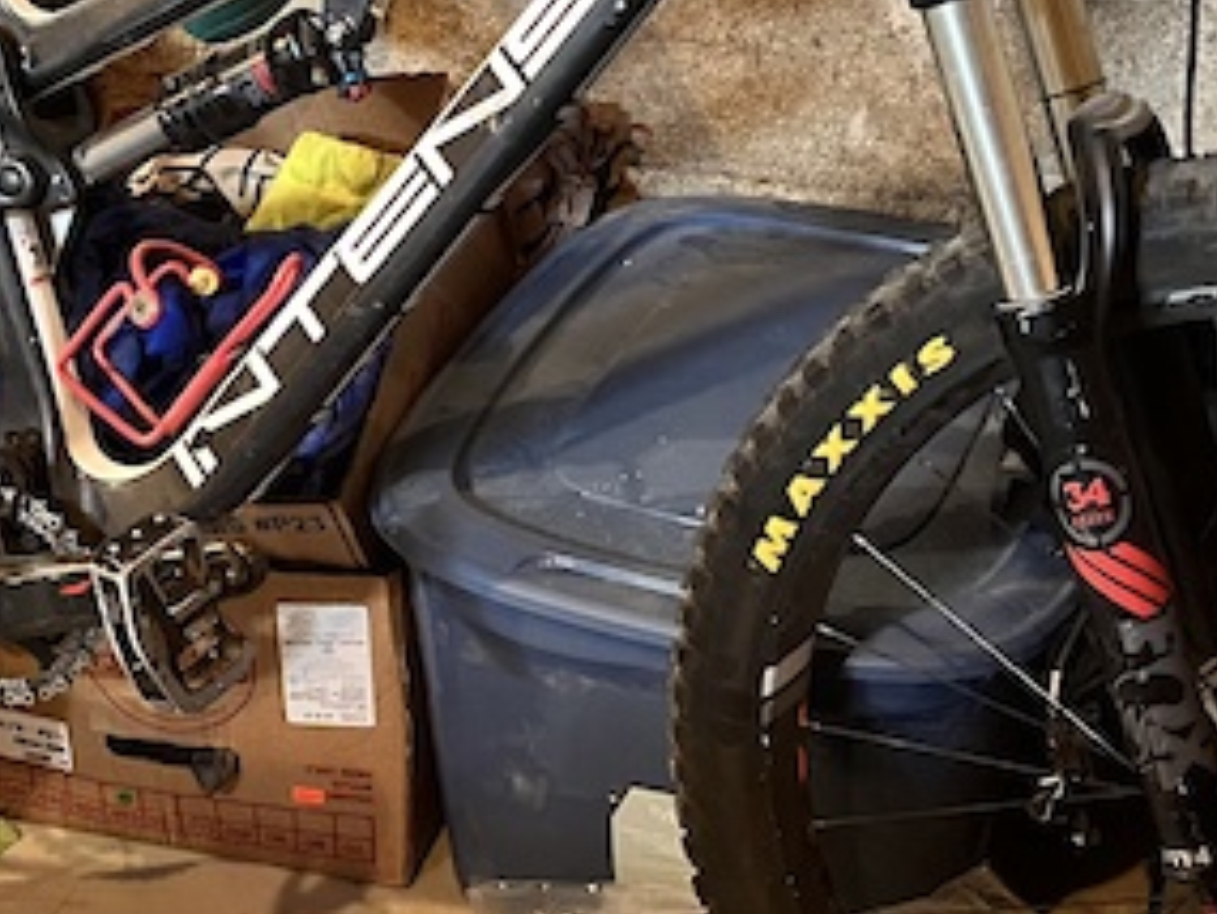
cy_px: 389
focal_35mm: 73
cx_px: 585
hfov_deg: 26.7
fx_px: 2568
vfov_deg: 20.2
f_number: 1.6
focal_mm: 5.1
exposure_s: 1/30
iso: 500
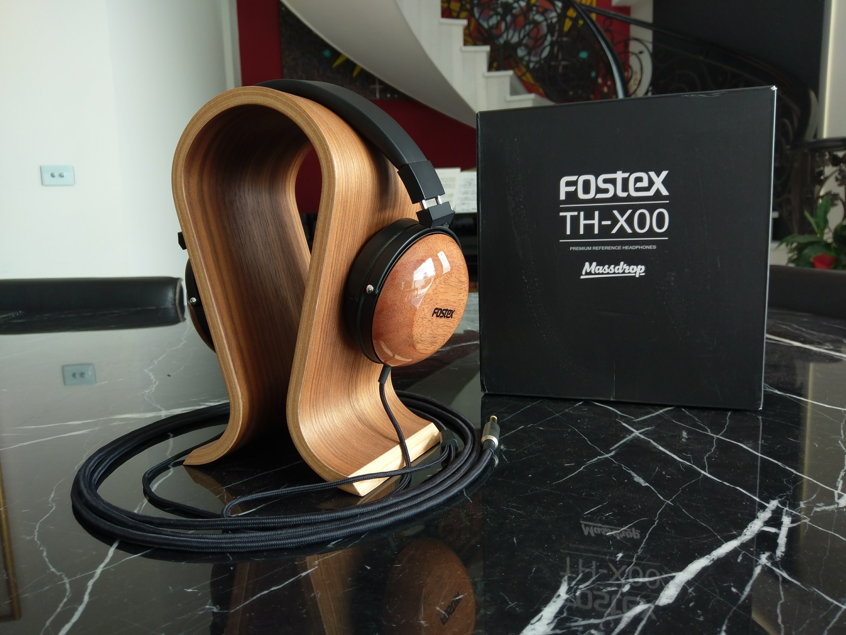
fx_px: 635
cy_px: 318
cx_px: 423
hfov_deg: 67.3
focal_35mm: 26
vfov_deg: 53.1
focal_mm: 4.58
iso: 125
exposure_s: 1/33
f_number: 1.8
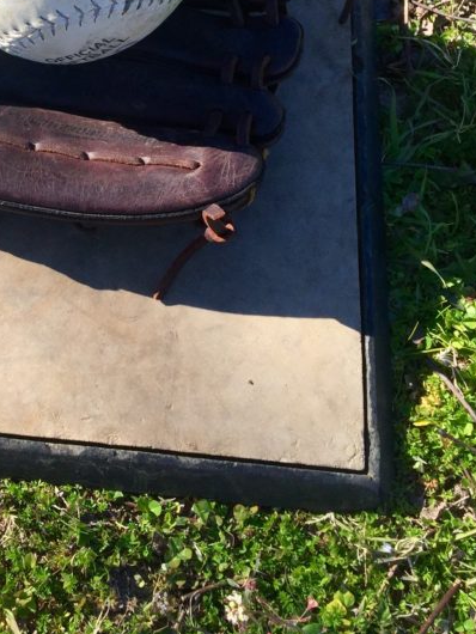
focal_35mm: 56
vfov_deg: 33.2
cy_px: 115
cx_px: 32
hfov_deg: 25.2
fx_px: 1026
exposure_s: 1/1163
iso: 32
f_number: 2.2
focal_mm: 4.15
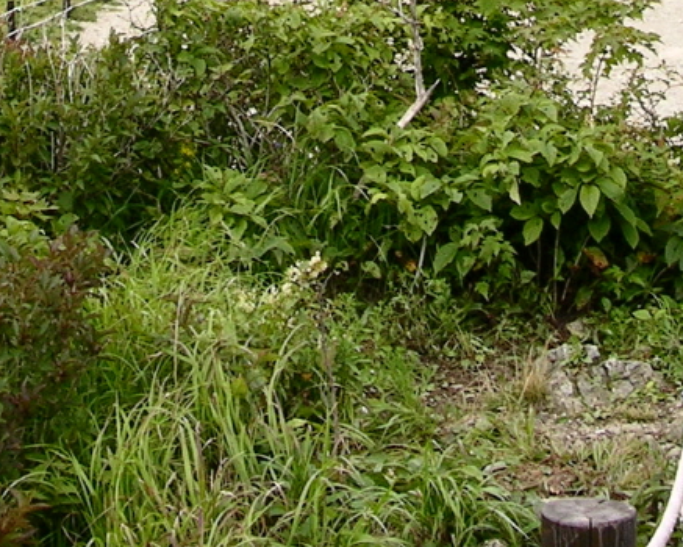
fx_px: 3033
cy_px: -408
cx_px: 311
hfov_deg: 12.8
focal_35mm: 150
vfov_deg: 9.8
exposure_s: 1/82.4
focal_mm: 8.9
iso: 50
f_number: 6.3
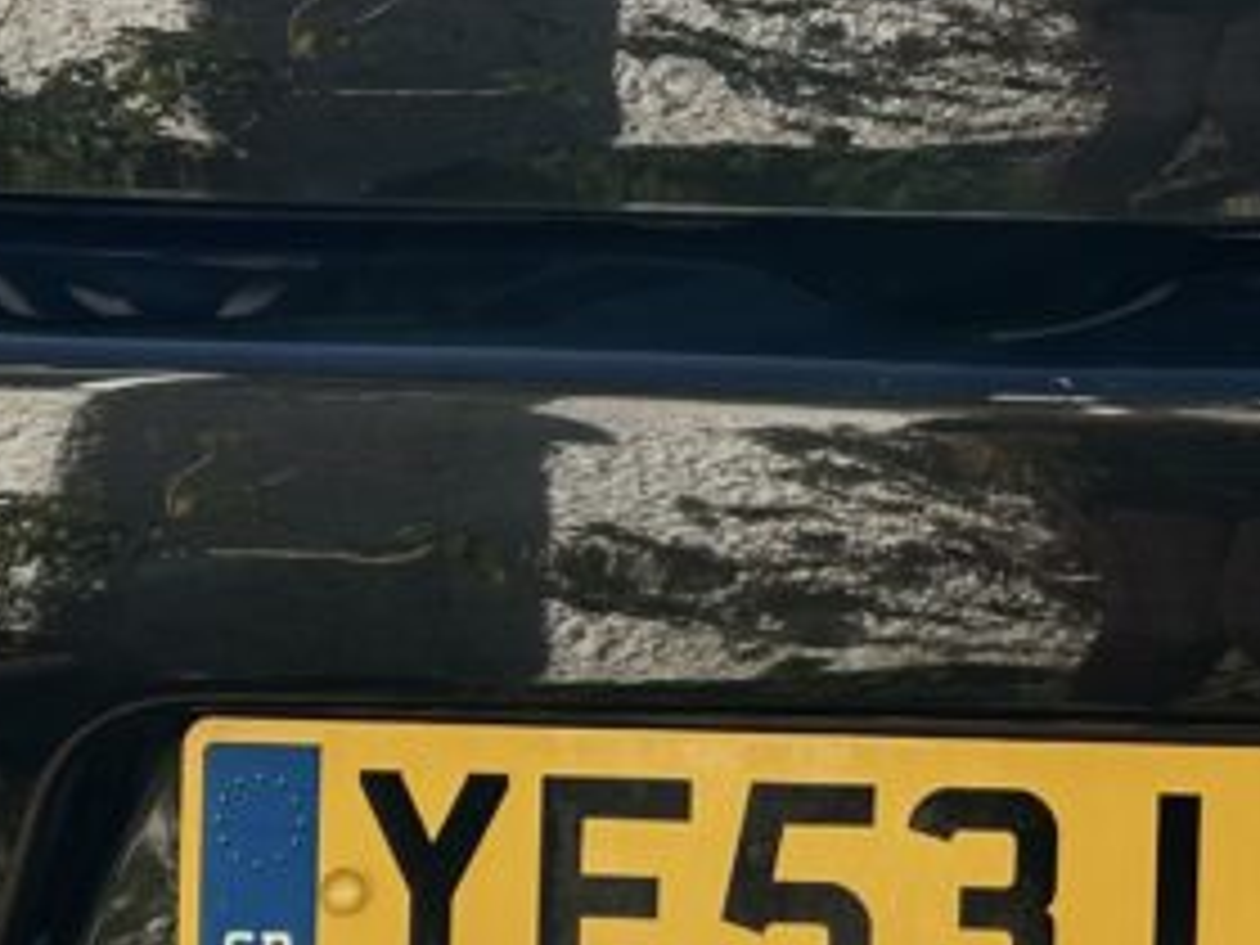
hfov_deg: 20.4
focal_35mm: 95
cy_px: -126
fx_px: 3458
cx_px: 1008
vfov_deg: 15.1
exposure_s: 1/728
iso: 50
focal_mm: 5.7
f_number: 1.5
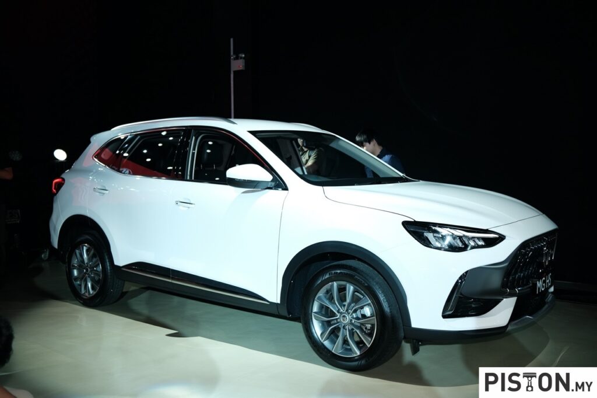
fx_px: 580
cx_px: 298
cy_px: 199
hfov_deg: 54.4
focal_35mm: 35
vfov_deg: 37.8
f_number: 2.5
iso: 250
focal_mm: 23
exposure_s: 1/125
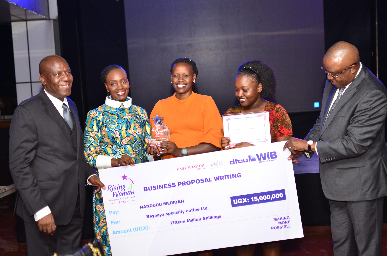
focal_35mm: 52
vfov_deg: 25.6
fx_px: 563
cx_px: 194
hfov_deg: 37.9
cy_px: 128
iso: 500
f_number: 2
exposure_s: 1/320
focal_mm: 35
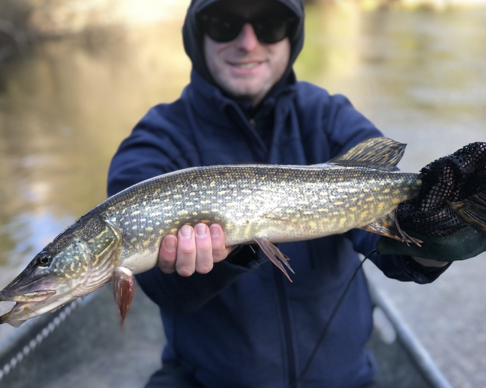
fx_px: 863
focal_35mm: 60
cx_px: 225
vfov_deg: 25.4
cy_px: 194
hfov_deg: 31.4
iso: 25
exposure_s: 1/60
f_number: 2.8
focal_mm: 6.6
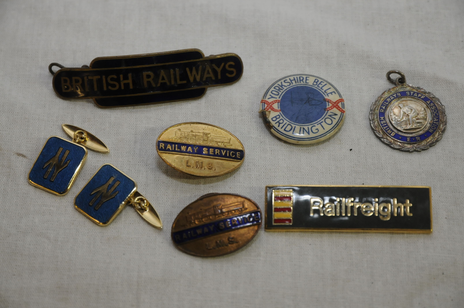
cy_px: 154
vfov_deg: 14.7
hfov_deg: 21.9
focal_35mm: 93
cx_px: 232
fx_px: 1197
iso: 1000
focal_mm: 62
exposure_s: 1/60
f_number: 5.6
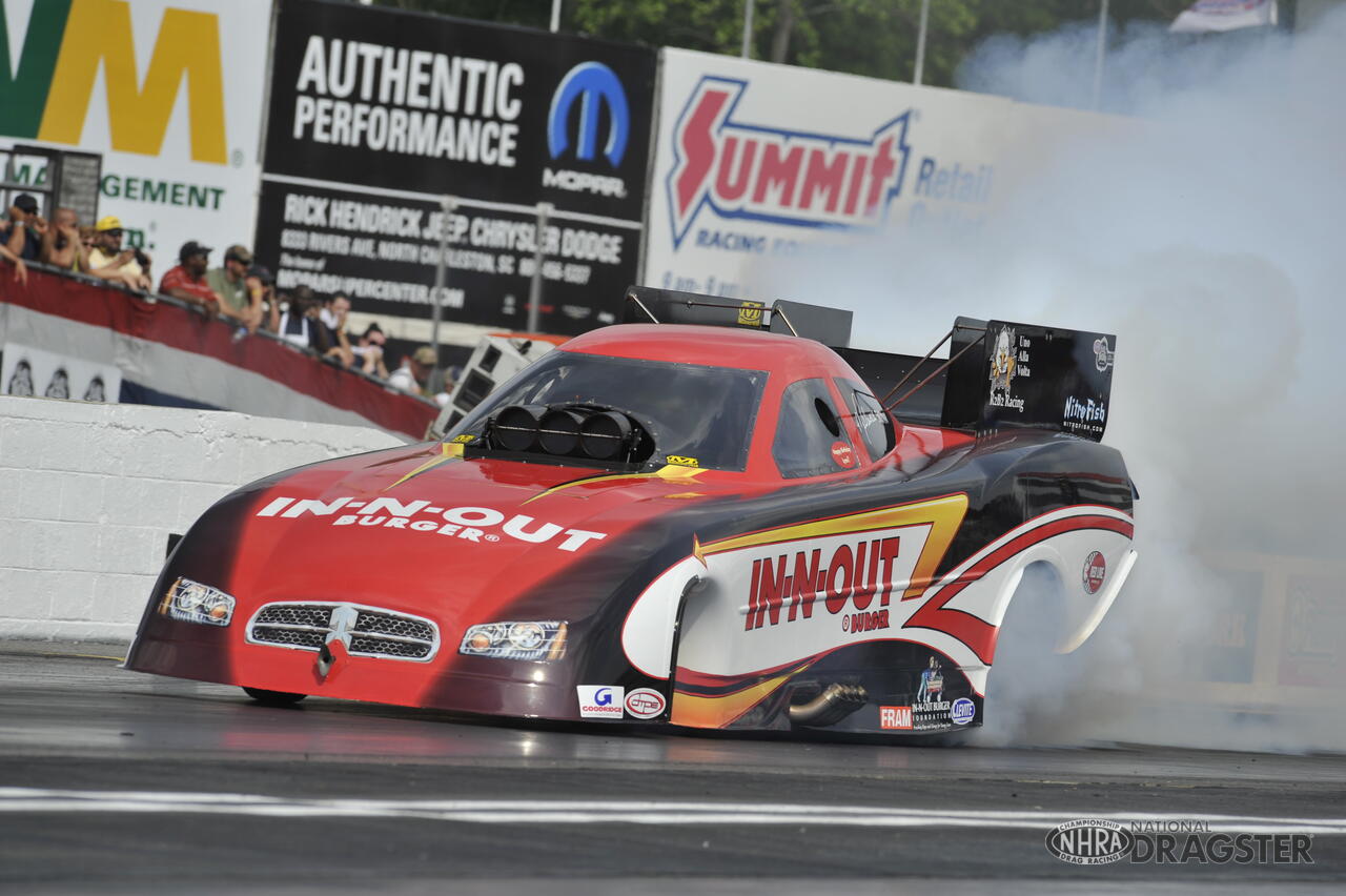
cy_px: 448
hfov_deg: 6.9
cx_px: 673
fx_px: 11210
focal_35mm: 300
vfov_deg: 4.6
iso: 200
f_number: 9
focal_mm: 300
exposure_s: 1/1000
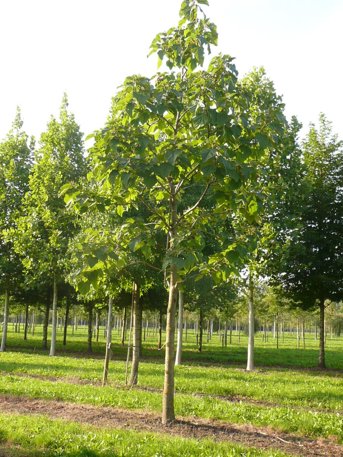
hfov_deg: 34.3
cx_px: 172
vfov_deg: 44.8
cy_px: 228
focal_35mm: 42
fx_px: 555
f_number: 3.3
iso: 100
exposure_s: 1/125
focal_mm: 4.6
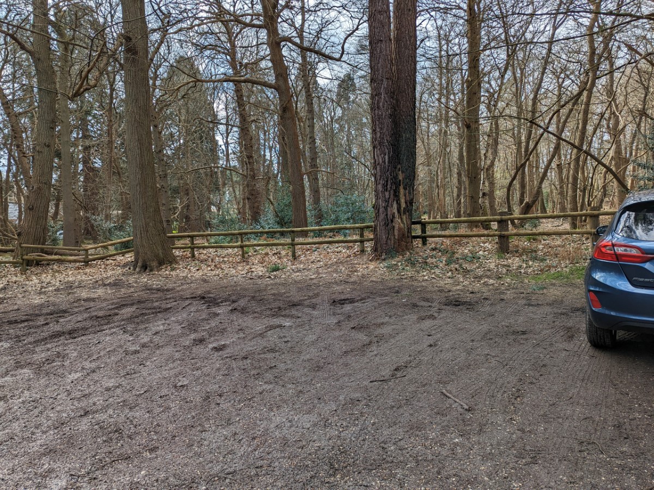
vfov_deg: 56.8
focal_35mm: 24
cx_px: 327
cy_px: 245
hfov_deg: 71.6
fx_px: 453
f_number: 1.85
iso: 41
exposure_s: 1/1133
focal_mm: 6.81
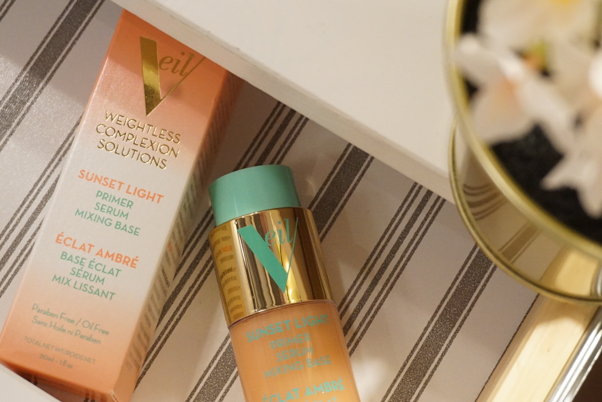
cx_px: 301
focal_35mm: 84
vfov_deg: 16.3
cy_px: 247
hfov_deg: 24.2
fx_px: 1401
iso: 3200
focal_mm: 39
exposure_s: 1/60
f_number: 5.6
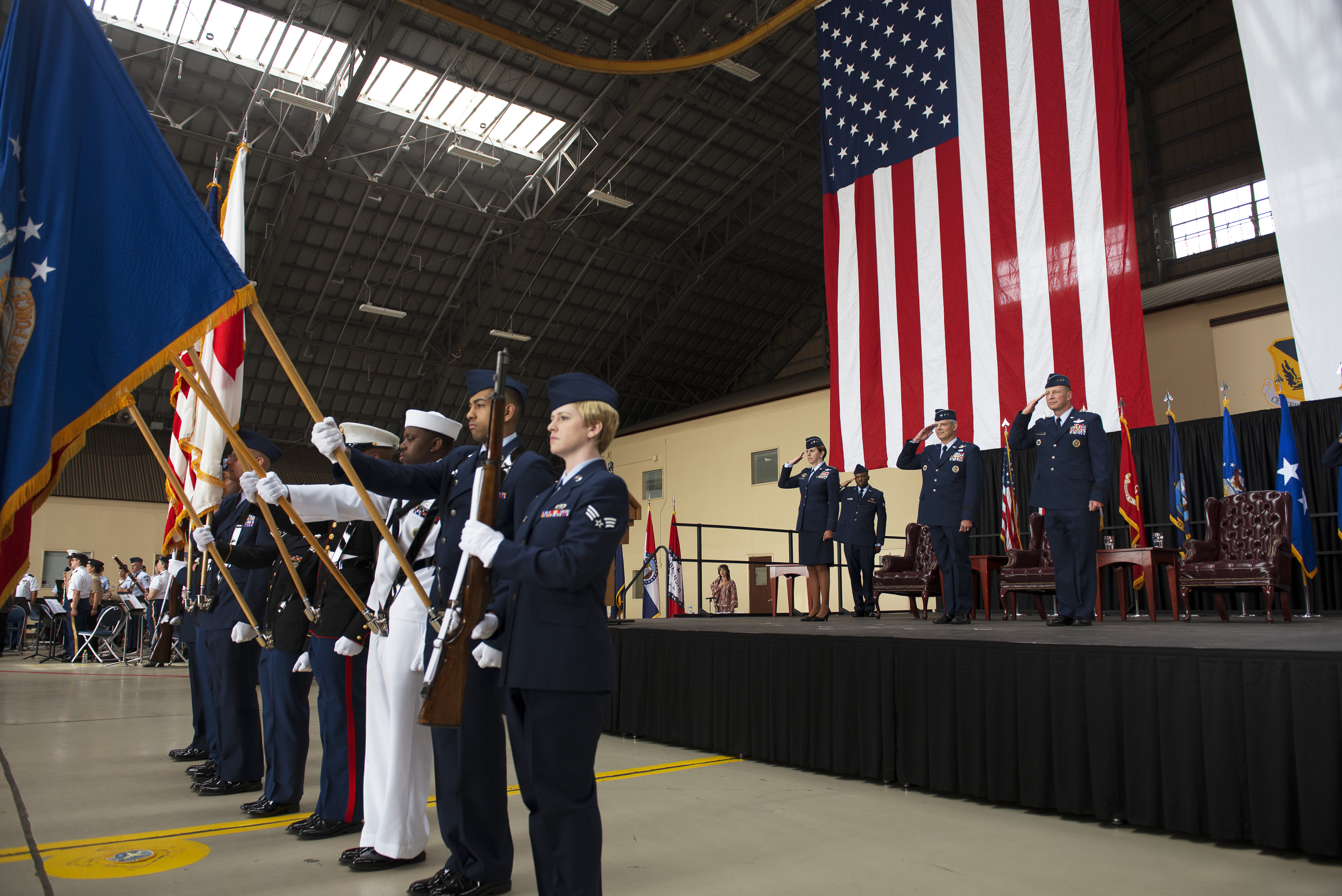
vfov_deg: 53.2
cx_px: 671
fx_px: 895
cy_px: 448
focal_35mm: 24
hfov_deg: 73.7
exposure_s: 1/125
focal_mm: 24
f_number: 3.5
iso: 160
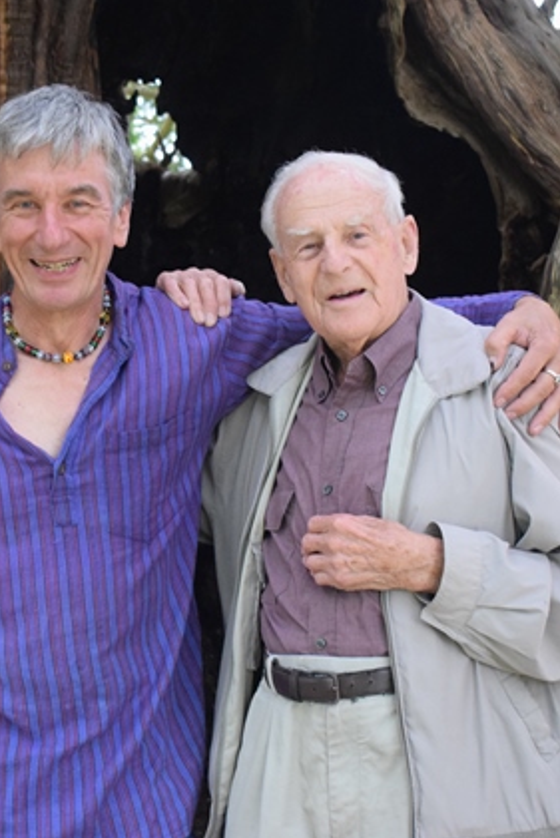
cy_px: 417
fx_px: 1859
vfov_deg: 25.4
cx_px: 185
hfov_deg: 17.1
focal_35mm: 80
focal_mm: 35
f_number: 4.5
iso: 3200
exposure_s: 1/50
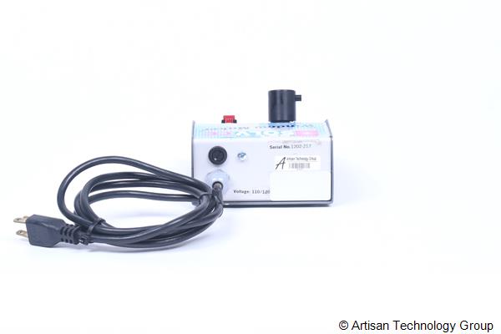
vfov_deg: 18.2
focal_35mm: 75
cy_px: 167
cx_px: 250
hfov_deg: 27.0
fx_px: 1044
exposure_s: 1/200
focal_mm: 50
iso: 200
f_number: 14
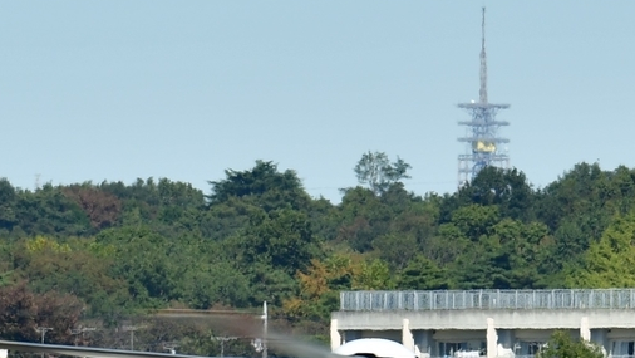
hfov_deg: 2.9
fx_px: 12548
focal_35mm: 745
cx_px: 348
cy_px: 466
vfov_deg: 1.6
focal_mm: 200
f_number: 6.7
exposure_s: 1/250
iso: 100
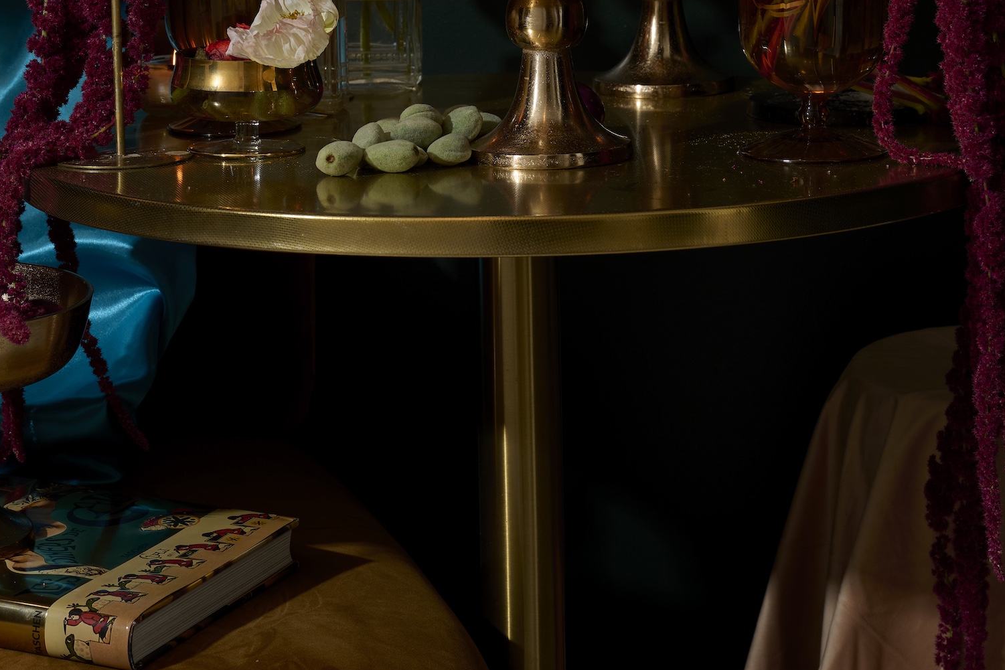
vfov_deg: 13.6
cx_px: 457
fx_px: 2764
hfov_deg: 20.6
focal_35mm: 99
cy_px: -29
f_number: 6.3
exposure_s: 1/60
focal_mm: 45
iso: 64
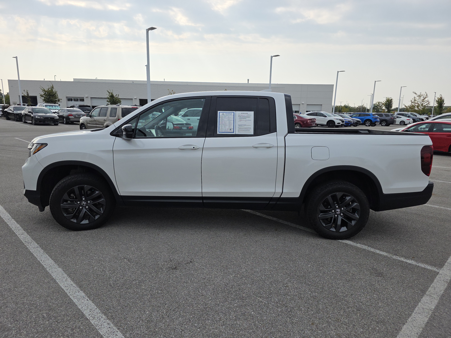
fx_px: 300
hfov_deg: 73.9
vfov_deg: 58.9
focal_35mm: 23
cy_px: 169
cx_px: 226
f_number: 1.7
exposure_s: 1/5958
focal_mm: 6.3
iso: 80
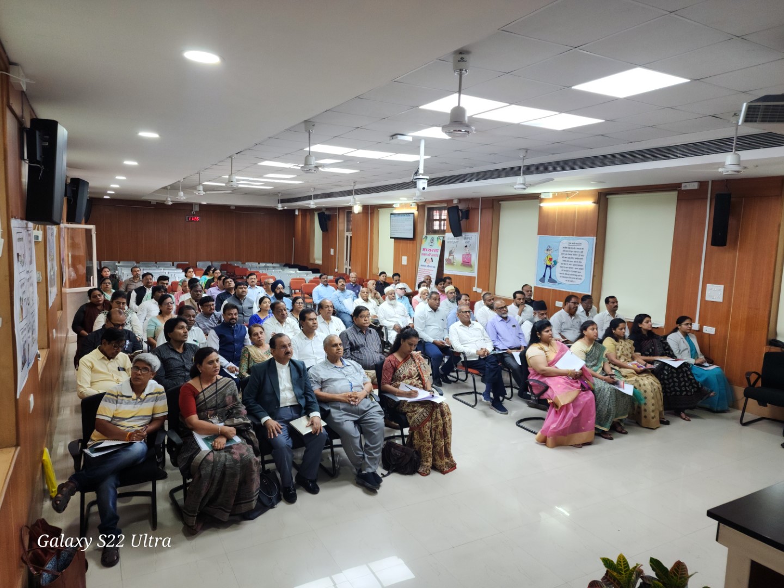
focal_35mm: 23
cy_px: 294
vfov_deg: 58.9
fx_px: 521
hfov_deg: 73.9
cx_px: 392
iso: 100
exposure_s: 1/50
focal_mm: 6.4
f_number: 1.8
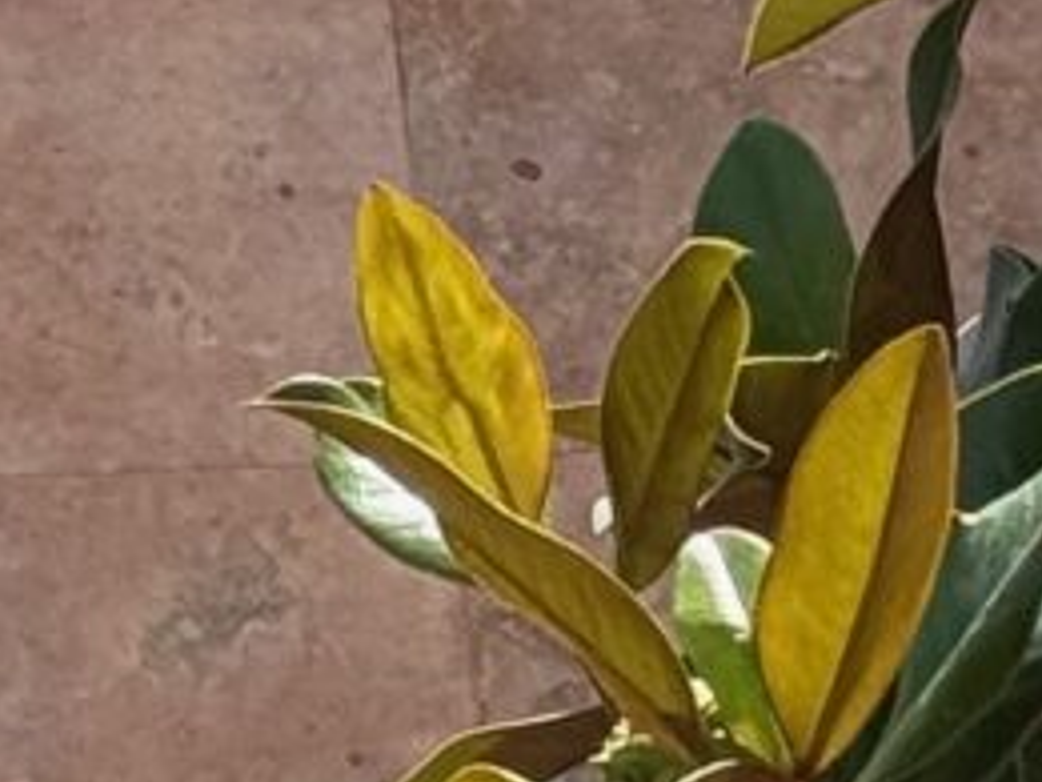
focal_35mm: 378
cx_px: -1900
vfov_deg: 3.9
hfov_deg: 5.0
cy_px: 1564
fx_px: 11378
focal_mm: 6.76
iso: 64
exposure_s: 1/2331
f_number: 1.78
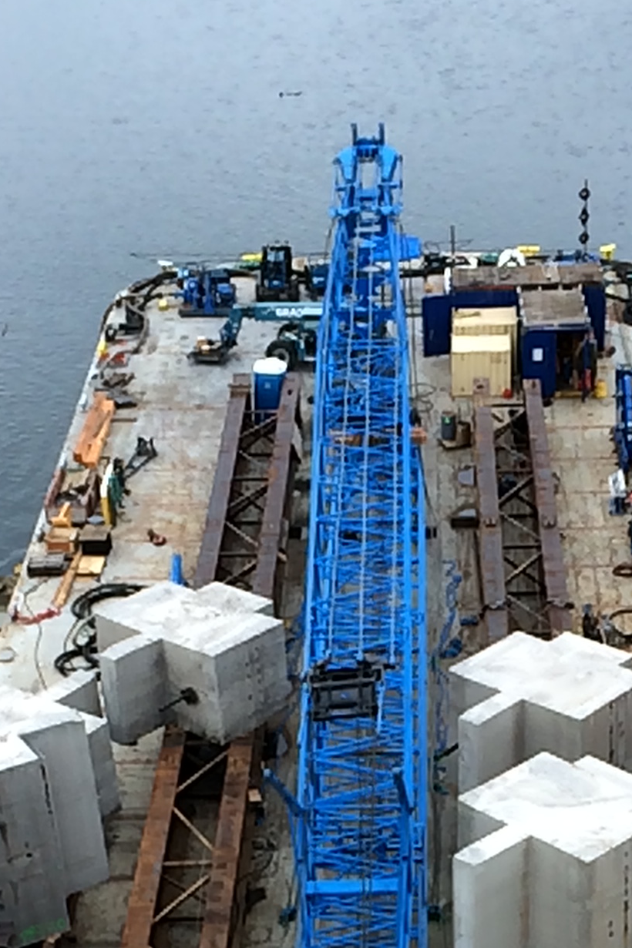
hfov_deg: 17.0
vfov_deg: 23.7
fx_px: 2108
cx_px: 415
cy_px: 1051
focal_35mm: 80
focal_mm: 4.15
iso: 32
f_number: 2.2
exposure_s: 1/159
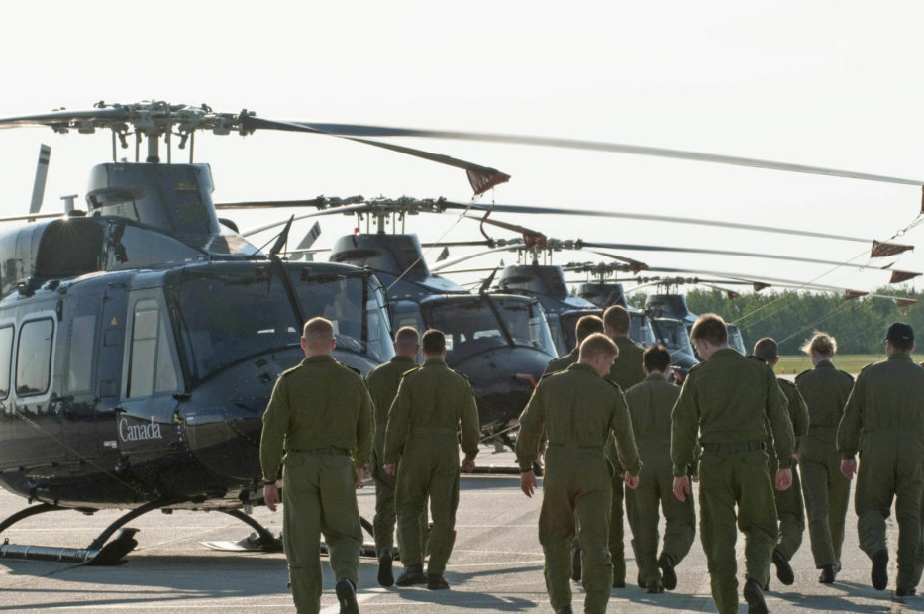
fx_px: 6923
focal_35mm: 270
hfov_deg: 7.6
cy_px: 320
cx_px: 494
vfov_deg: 5.1
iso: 200
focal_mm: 140
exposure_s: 1/200
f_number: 16
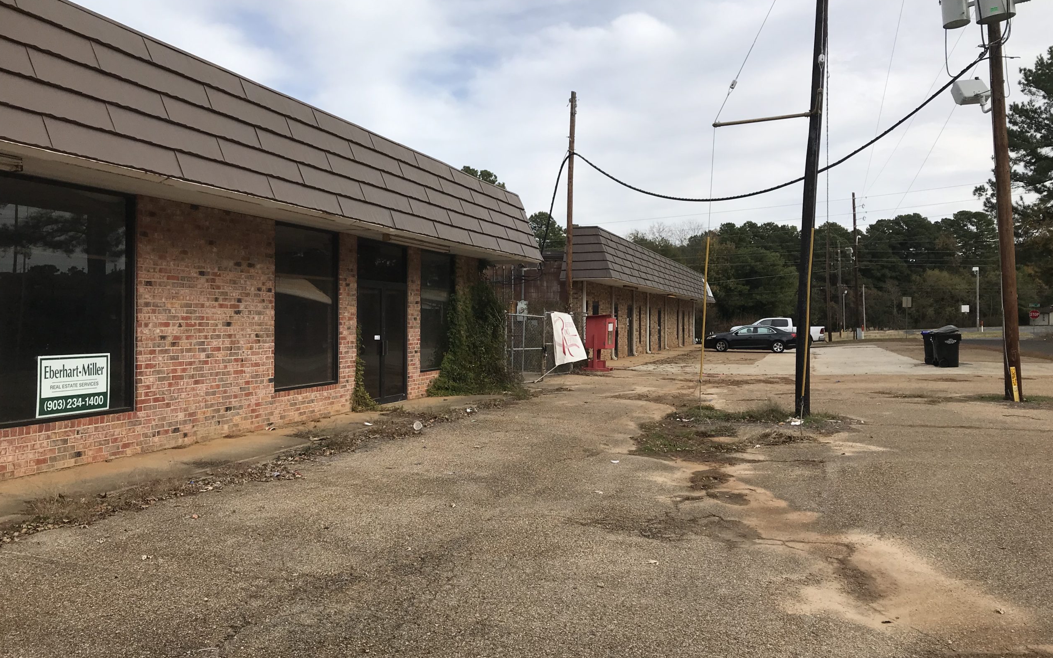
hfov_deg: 62.9
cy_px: 320
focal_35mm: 30
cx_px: 528
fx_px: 861
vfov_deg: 41.8
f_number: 1.8
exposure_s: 1/2740
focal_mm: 3.99
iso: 20
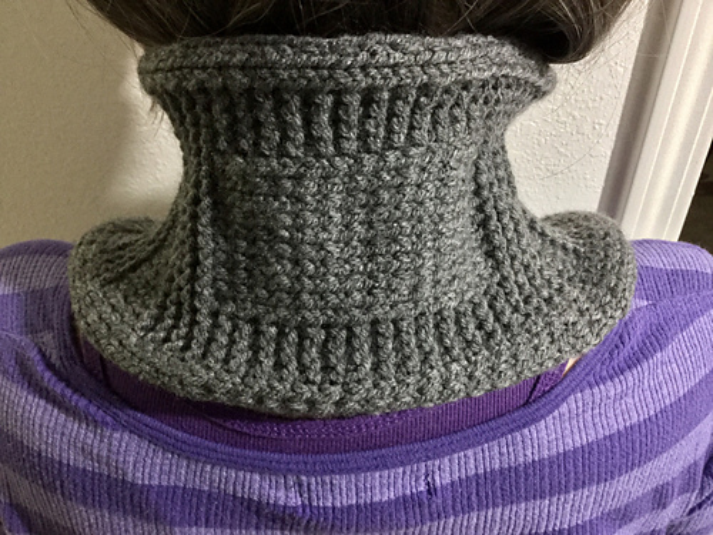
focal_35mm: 31
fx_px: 639
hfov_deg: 58.4
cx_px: 356
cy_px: 268
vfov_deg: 45.4
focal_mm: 3.3
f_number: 2.4
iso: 320
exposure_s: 1/15
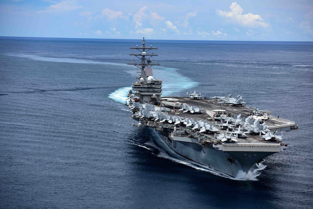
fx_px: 1044
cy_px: 104
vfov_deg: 11.4
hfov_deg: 17.1
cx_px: 156
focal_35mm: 120
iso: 160
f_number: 5.6
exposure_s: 1/400
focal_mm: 120
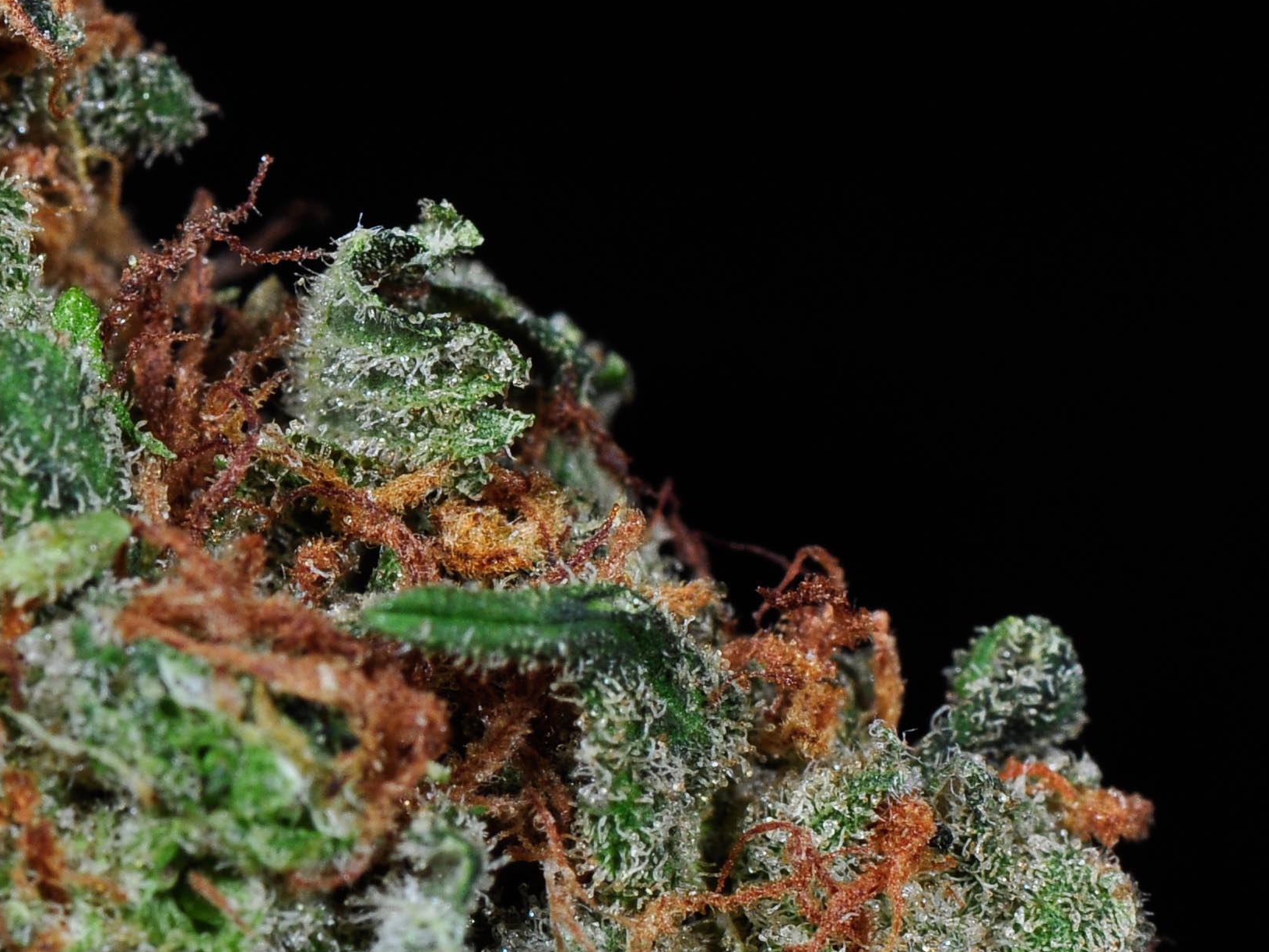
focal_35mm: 341
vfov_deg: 4.4
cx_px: -54
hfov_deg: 5.8
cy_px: 730
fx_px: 12503
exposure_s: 1/80
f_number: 25
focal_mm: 90
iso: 200
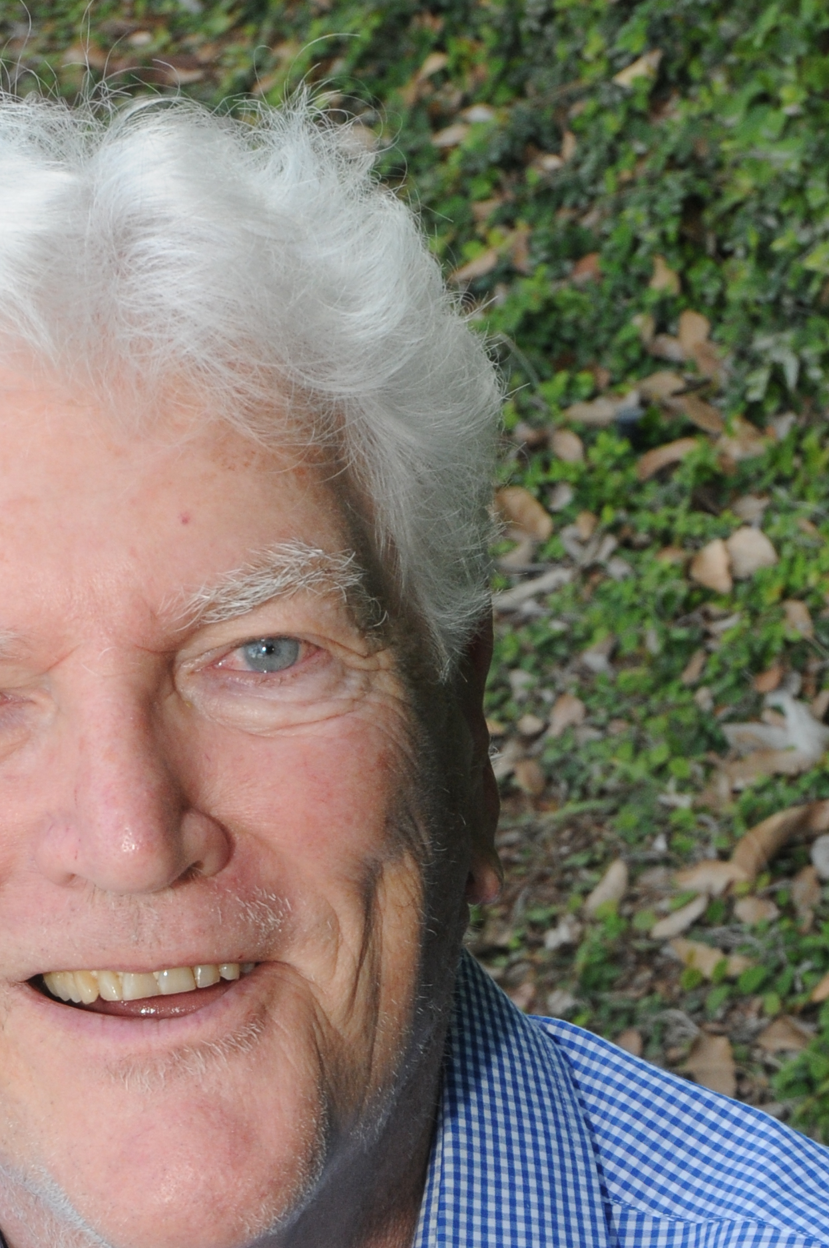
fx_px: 4160
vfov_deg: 16.8
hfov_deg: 11.4
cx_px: 294
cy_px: 1164
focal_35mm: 120
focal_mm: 35
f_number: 10
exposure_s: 1/60
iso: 450
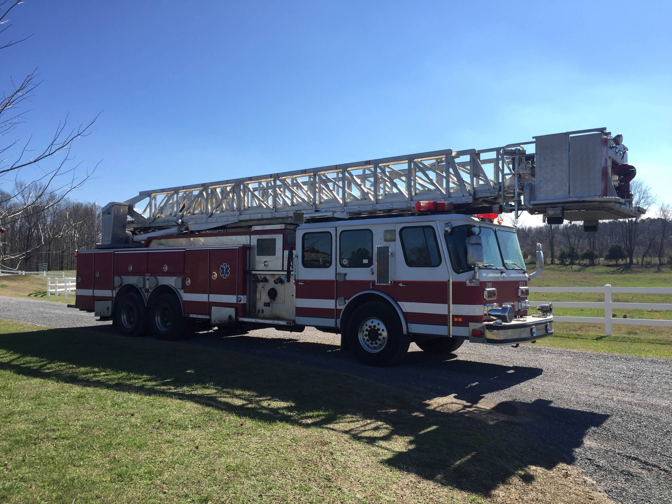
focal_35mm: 29
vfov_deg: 48.2
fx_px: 563
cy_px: 252
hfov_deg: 61.7
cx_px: 336
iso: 32
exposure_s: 1/1364
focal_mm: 4.15
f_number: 2.2
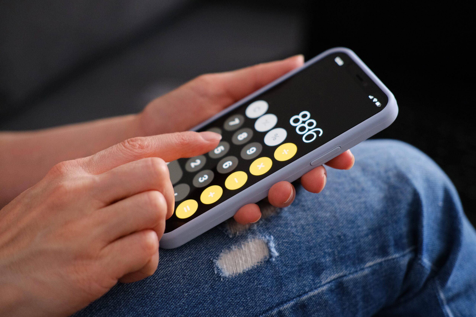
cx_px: 238
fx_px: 701
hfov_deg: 37.5
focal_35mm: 53
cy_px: 158
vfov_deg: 25.5
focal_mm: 35
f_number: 2.2
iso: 1600
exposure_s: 1/200
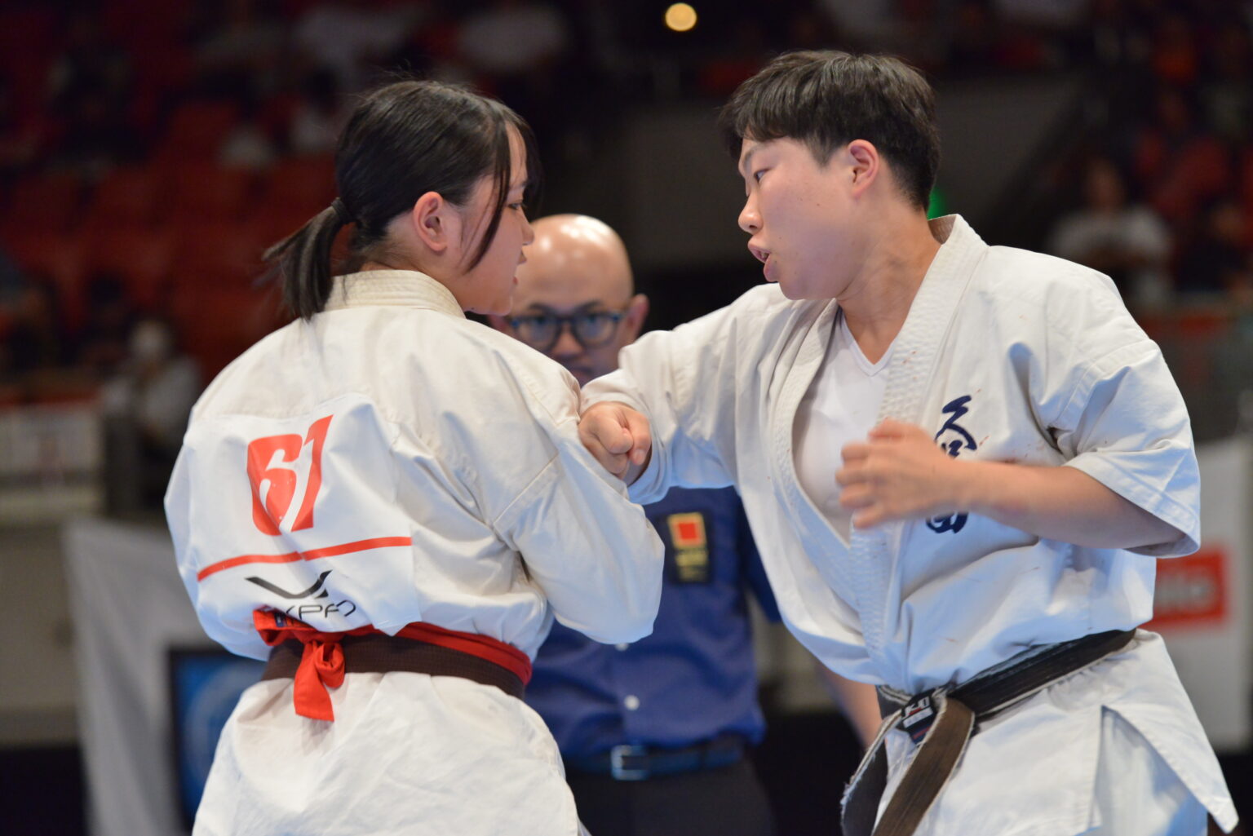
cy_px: 418
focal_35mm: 200
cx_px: 626
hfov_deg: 10.3
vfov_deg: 6.9
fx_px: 6963
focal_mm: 200
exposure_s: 1/320
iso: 3200
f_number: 5.6
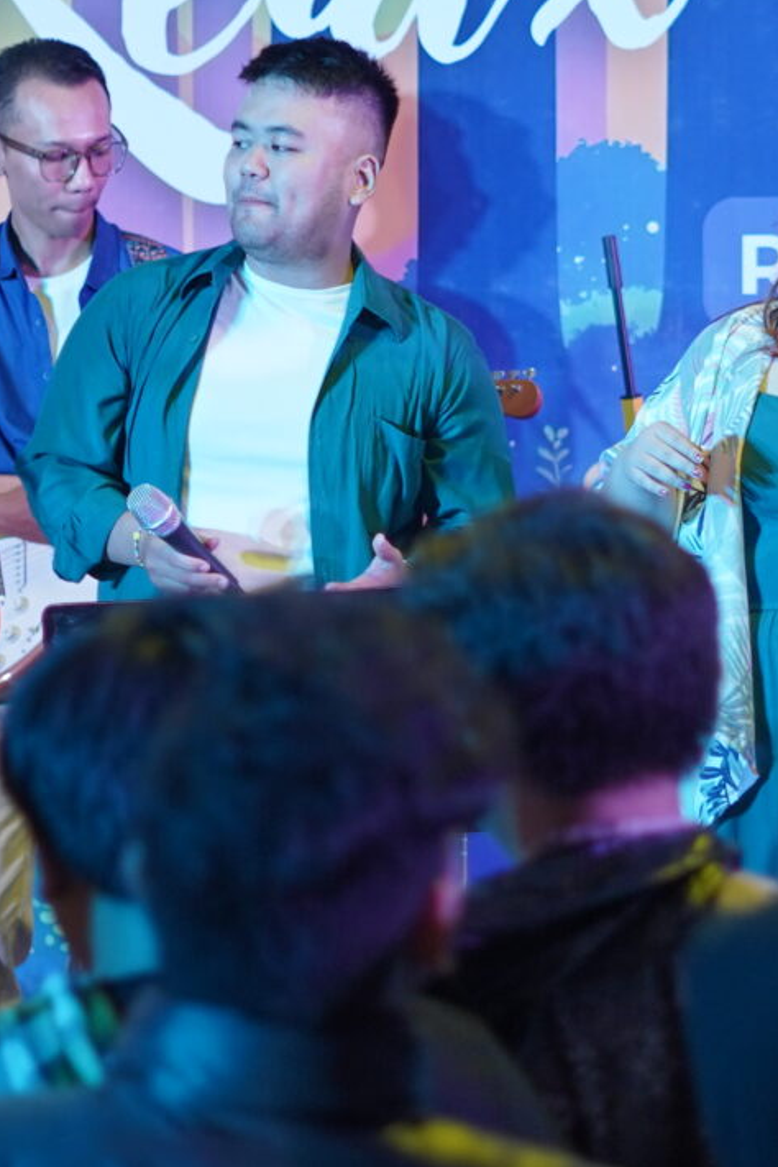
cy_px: 303
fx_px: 5835
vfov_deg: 11.4
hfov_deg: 7.6
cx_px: 744
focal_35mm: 180
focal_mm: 50
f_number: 1.8
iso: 640
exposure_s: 1/200
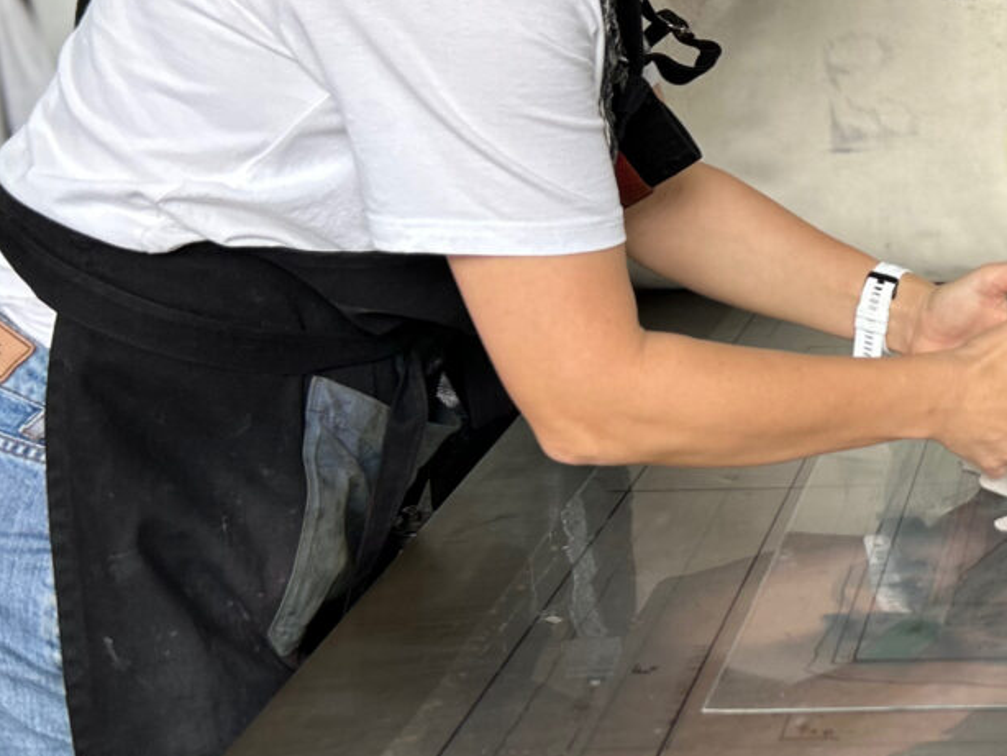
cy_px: 203
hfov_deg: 27.2
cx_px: 1125
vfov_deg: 22.4
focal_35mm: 65
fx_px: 1892
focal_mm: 5.7
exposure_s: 1/121
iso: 50
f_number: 1.5
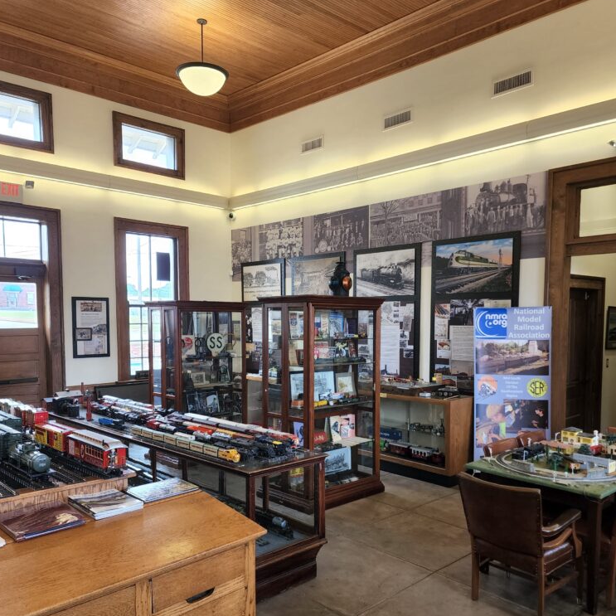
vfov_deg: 57.0
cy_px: 358
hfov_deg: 57.3
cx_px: 312
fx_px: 564
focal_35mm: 28
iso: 100
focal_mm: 6.4
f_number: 1.8
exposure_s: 1/180
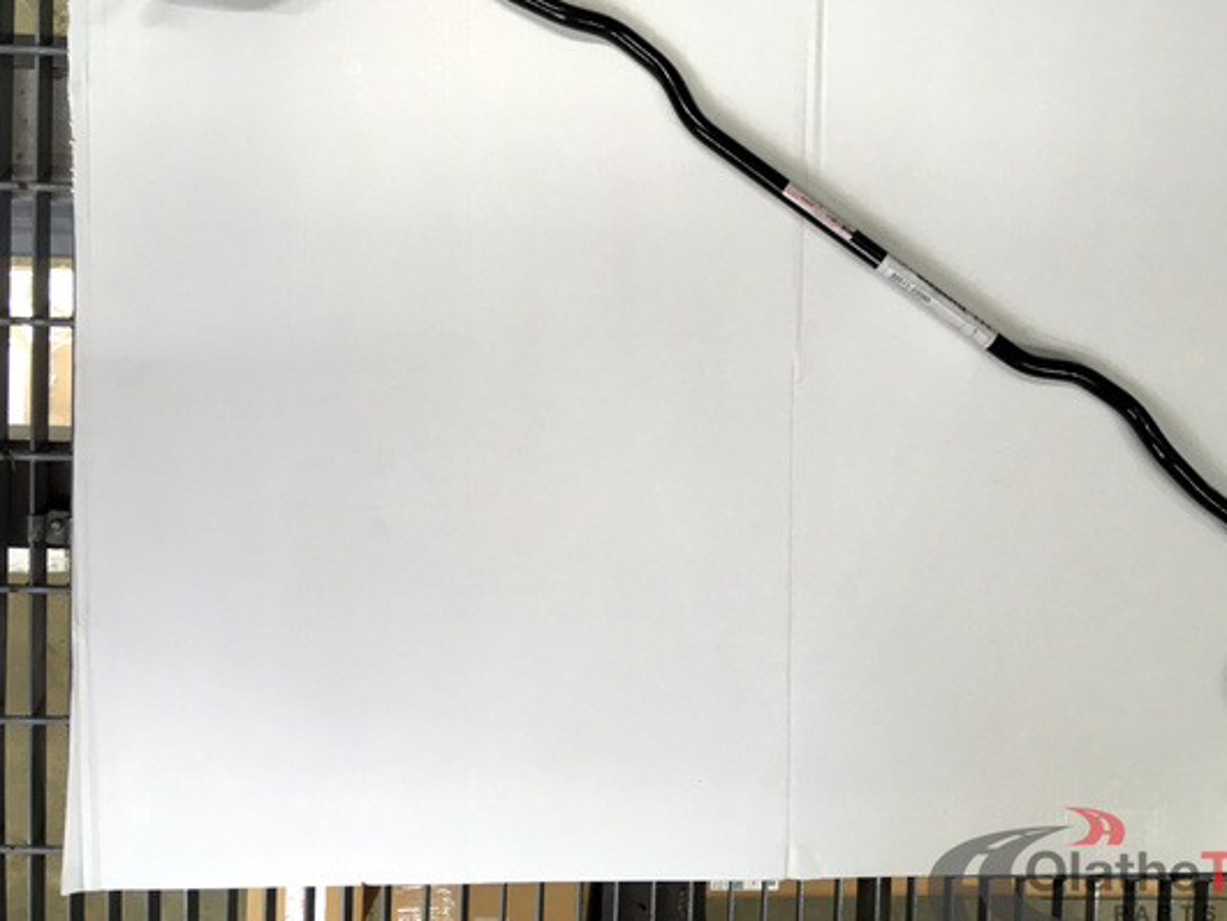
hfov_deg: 52.3
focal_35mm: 35
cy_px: 389
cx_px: 720
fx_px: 1241
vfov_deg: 40.6
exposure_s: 1/30
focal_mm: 4.15
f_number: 2.2
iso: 50
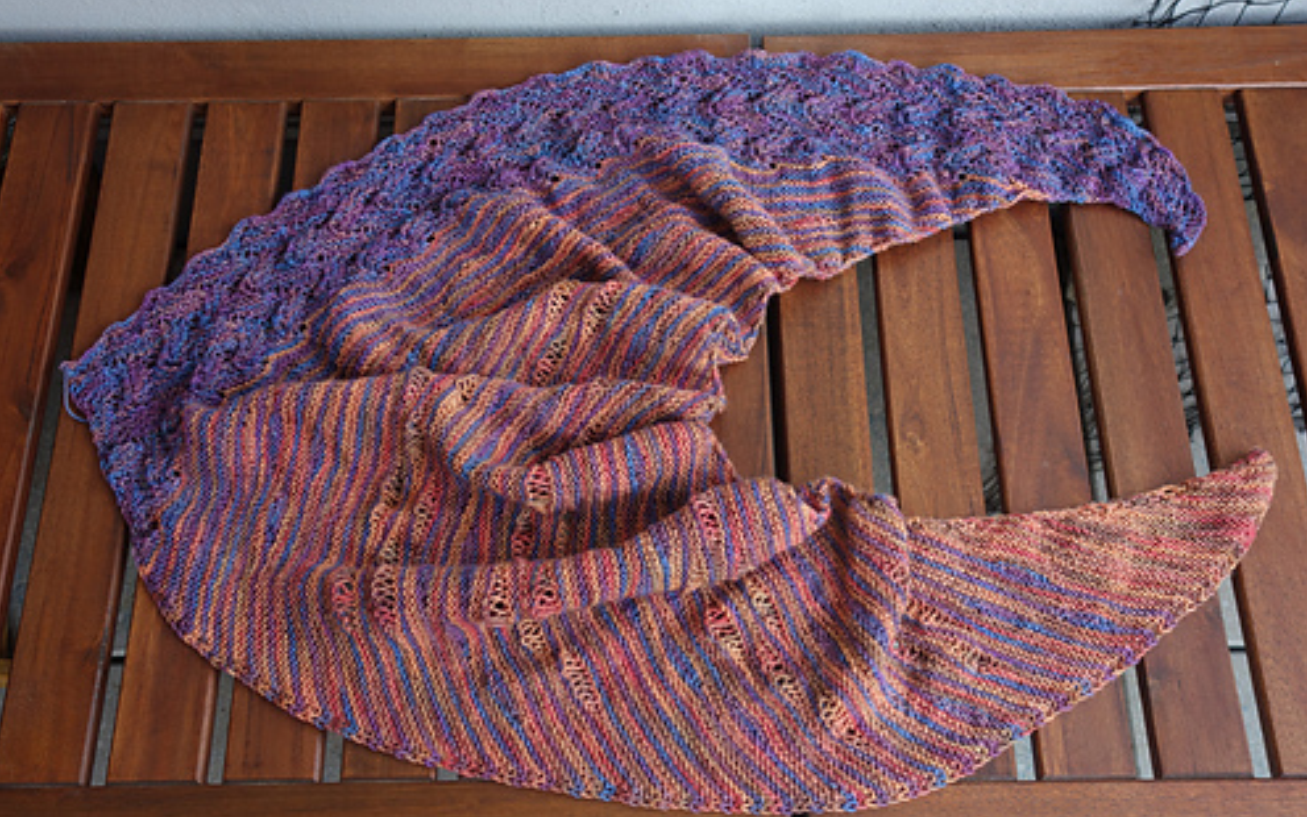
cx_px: 654
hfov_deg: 50.4
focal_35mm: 39
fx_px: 1389
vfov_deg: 32.8
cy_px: 423
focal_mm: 14.07
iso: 125
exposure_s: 1/100
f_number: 2.8
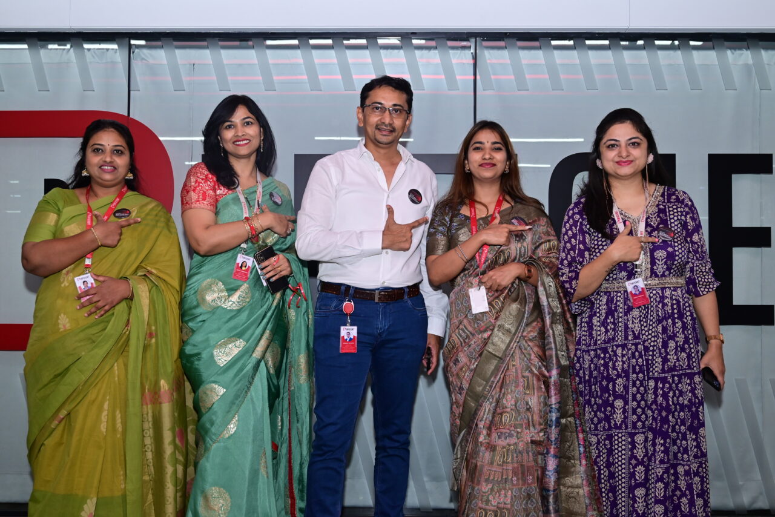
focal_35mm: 39
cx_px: 388
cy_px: 258
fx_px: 840
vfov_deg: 34.2
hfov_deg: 49.5
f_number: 5
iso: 640
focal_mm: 39
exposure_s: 1/160
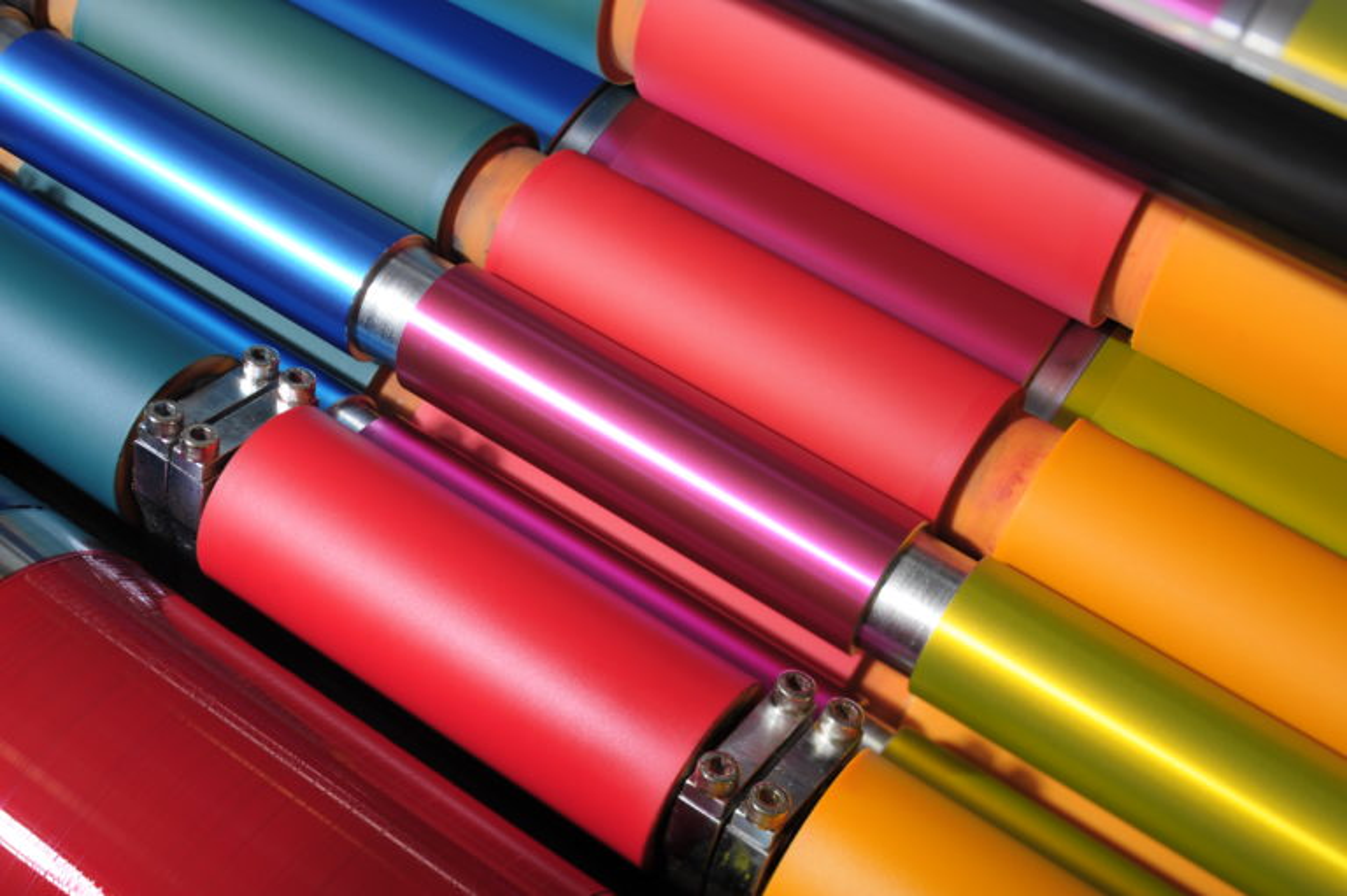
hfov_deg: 43.6
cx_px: 674
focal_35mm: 45
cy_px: 448
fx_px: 1683
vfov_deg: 29.8
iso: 200
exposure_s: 1/250
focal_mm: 45
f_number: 7.1
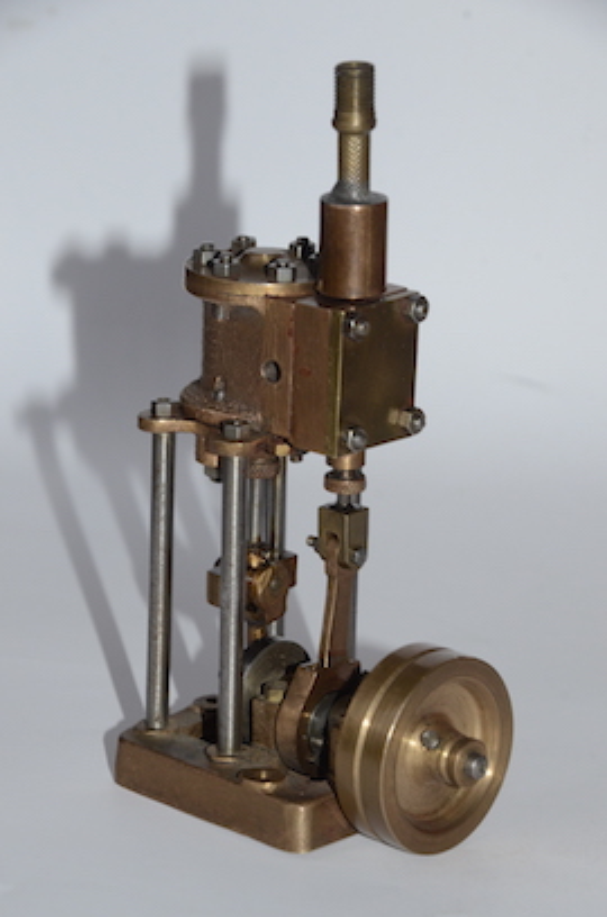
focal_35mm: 158
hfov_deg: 8.7
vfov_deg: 13.1
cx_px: 304
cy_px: 458
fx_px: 4004
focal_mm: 105
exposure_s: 1/60
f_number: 11
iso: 1000
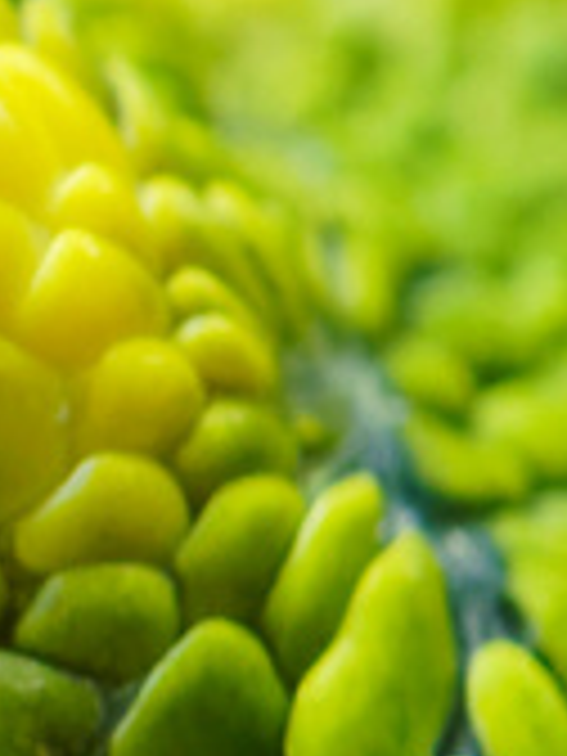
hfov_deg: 1.0
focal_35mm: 1467
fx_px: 32031
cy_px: 324
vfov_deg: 1.4
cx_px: -367
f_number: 5.6
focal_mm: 105
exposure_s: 1/40
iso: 800
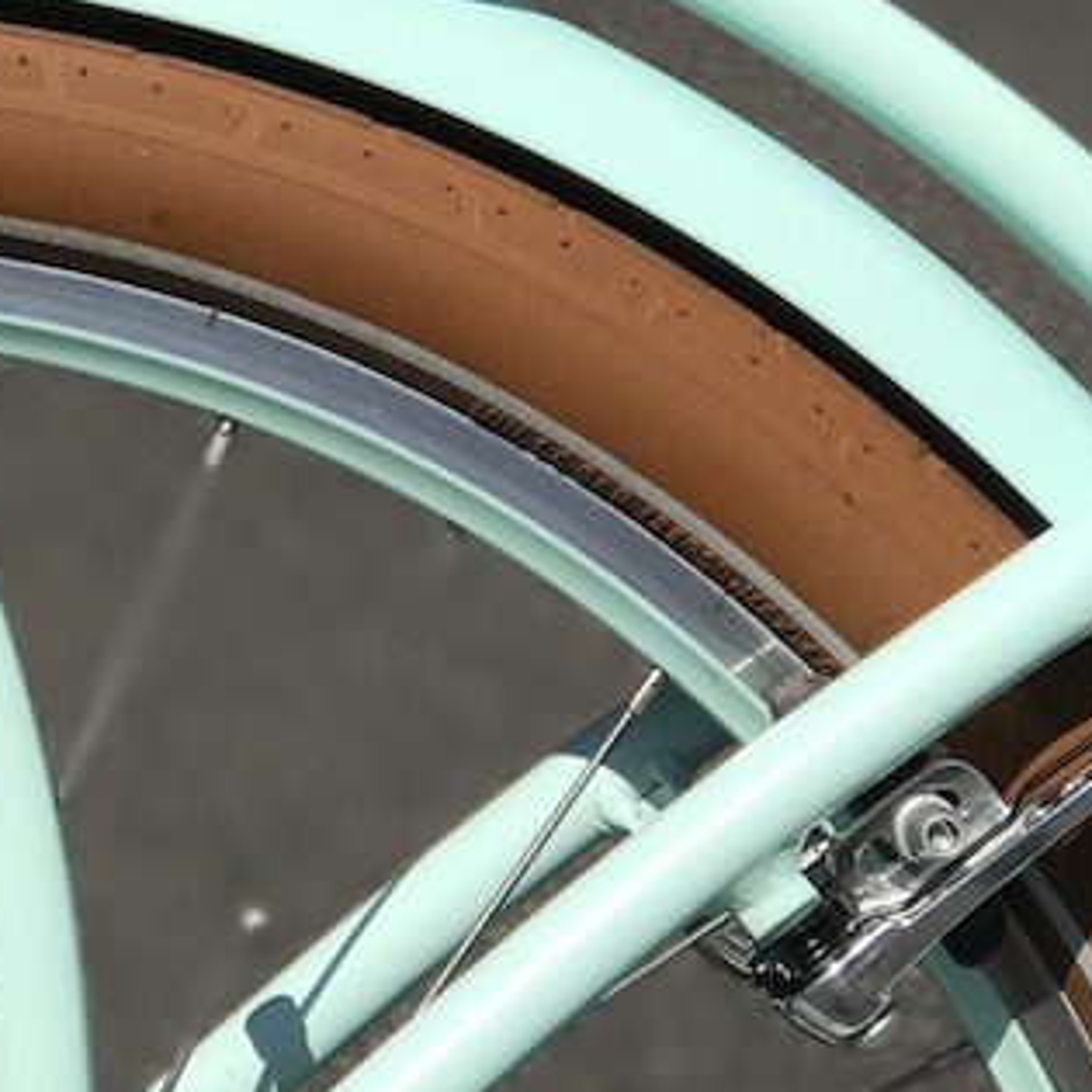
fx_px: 7317
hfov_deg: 8.4
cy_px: 215
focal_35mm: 205
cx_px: -218
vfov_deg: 8.5
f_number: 2.8
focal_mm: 6.6
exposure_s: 1/2457
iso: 20
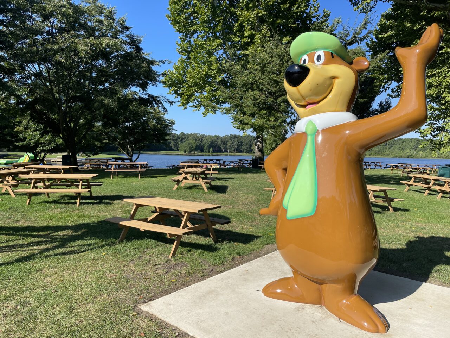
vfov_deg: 53.1
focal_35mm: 26
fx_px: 338
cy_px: 169
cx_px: 225
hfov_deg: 67.3
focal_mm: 5.1
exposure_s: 1/2288
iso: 32
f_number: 1.6
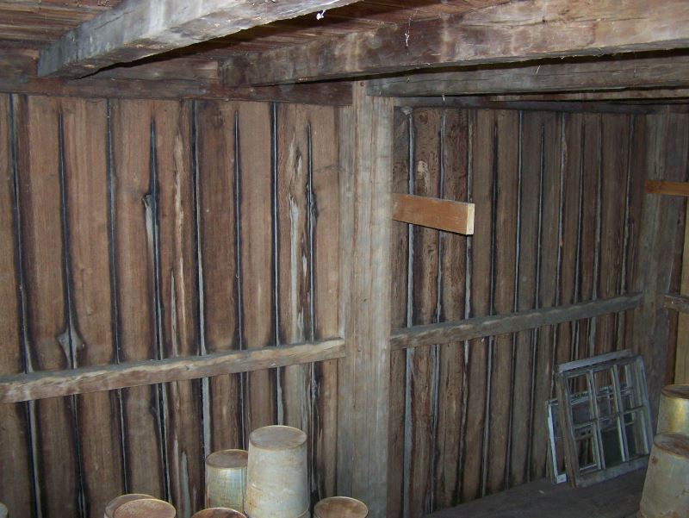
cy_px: 259
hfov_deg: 49.0
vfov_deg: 37.8
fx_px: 757
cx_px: 344
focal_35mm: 38
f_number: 2.8
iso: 200
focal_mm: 6.3
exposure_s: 1/60
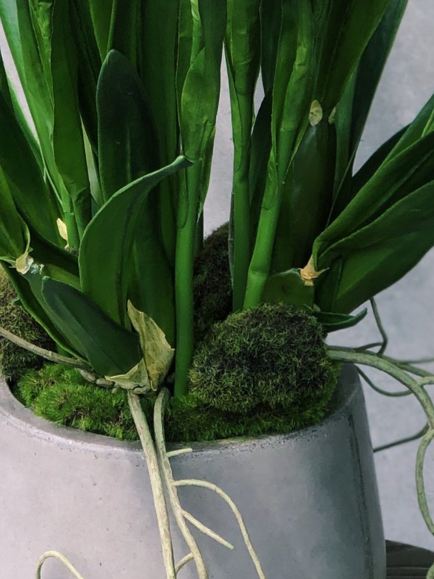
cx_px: 159
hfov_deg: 9.0
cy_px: -70
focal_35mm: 164
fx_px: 2743
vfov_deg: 11.9
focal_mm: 6.6
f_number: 2.8
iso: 20
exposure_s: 1/326
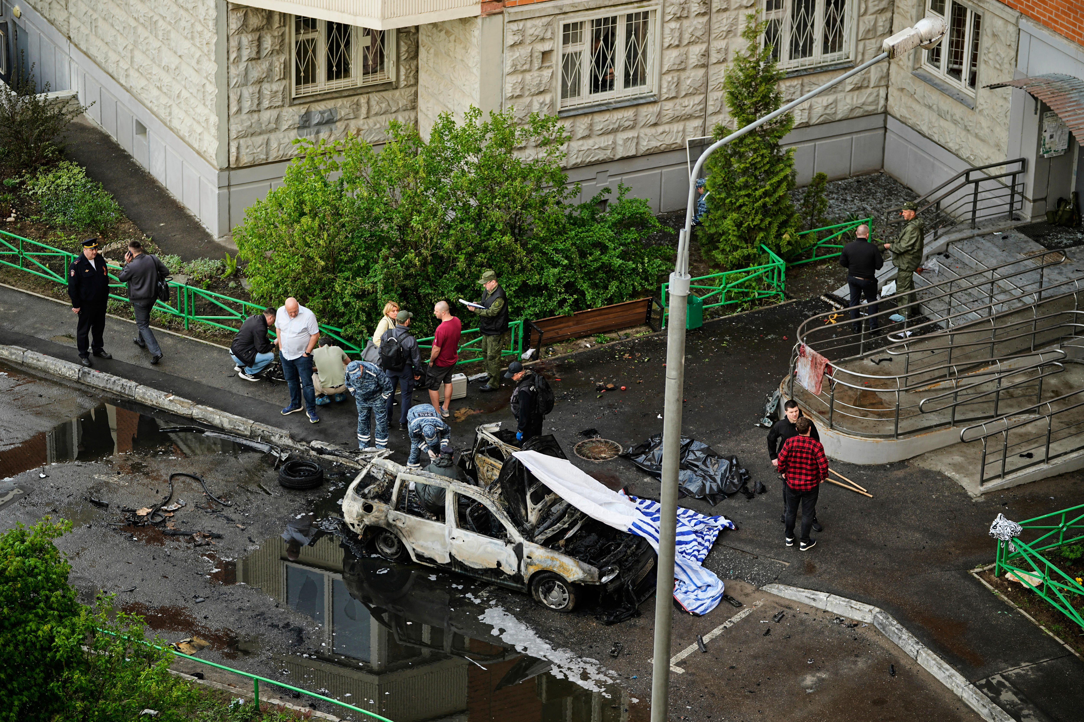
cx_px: 542
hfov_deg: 17.6
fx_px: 3493
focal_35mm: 116
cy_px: 361
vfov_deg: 11.8
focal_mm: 116
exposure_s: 1/640
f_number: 2.8
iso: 200
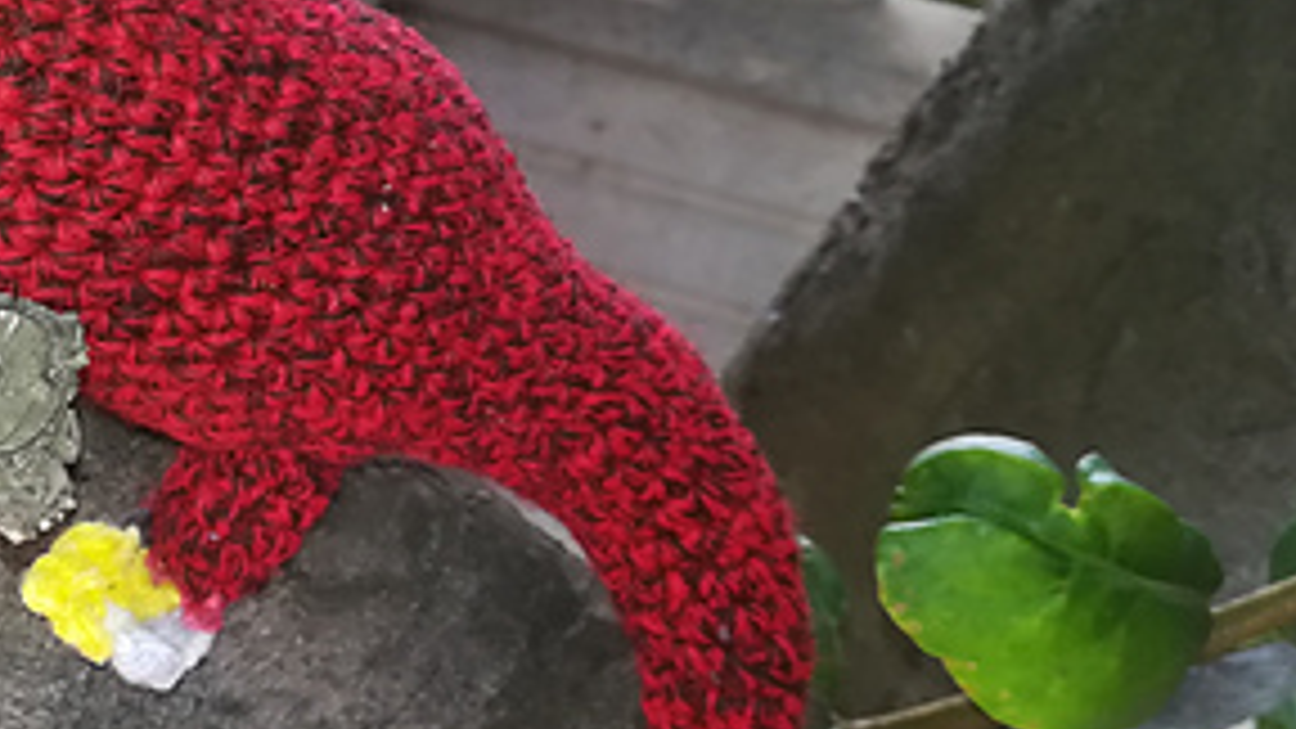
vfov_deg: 19.1
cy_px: 364
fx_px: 2165
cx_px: -50
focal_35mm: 63
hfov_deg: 30.6
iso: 125
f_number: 2.2
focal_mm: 3.83
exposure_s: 1/33.3
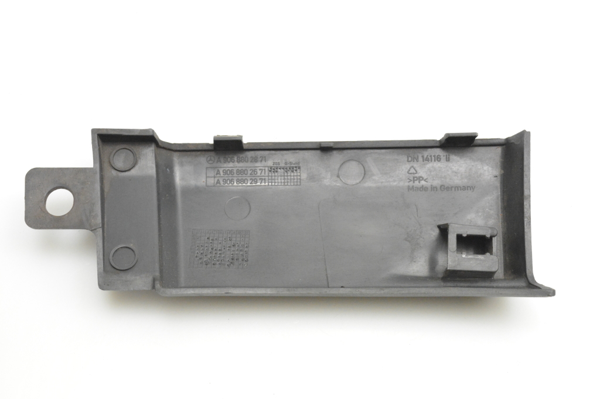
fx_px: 1000
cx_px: 300
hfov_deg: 33.4
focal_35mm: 60
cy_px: 200
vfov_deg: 22.6
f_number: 10
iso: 6400
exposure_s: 1/400
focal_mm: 40
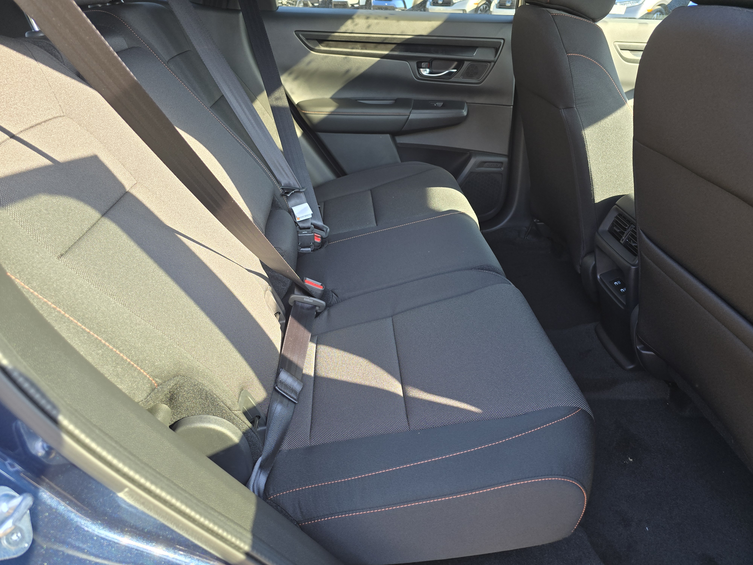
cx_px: 376
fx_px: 500
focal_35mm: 23
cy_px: 282
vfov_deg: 58.9
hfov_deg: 73.9
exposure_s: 1/180
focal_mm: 6.3
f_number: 1.7
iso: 80
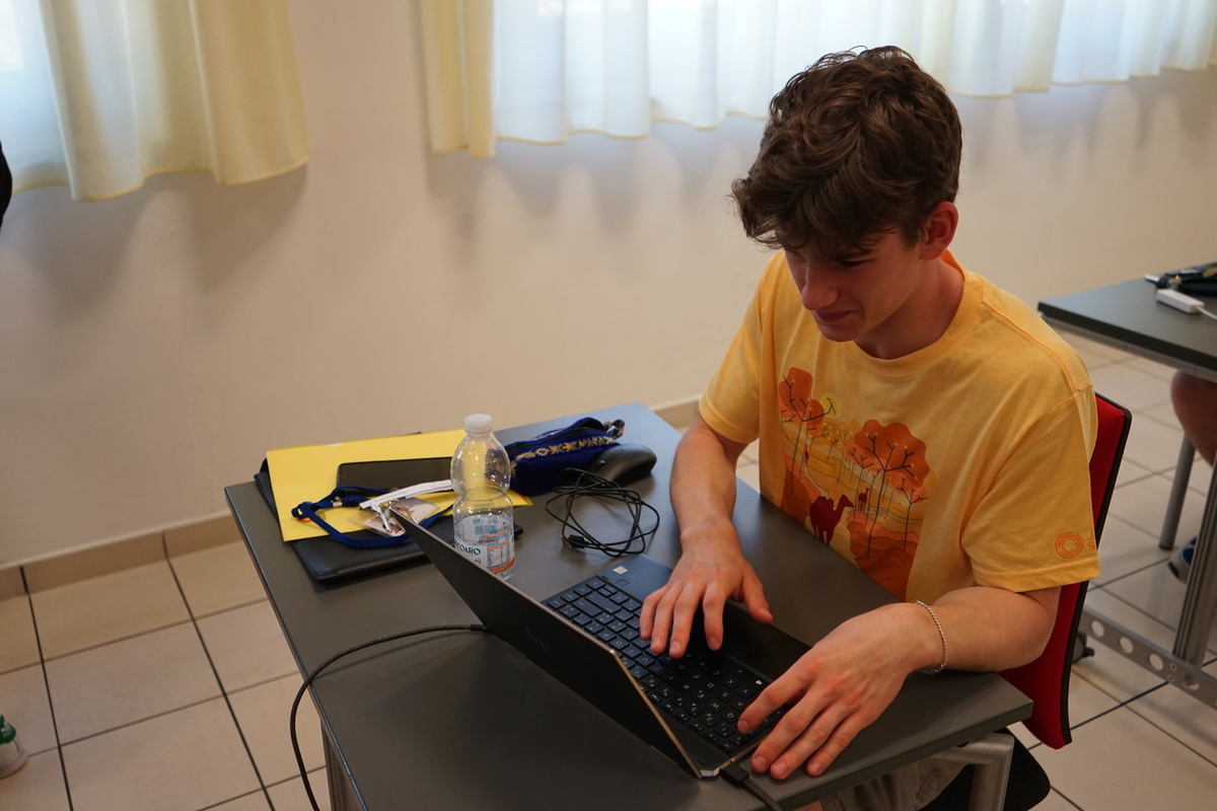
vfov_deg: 40.0
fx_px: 1115
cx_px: 608
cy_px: 406
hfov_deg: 57.2
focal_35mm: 33
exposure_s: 1/160
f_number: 4
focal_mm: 33
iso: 1250
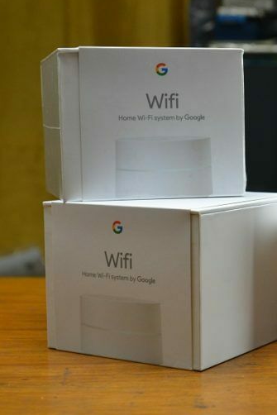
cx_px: 277
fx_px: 1003
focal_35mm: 87
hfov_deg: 15.4
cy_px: 206
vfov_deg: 23.4
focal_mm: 38
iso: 800
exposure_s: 1/60
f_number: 4
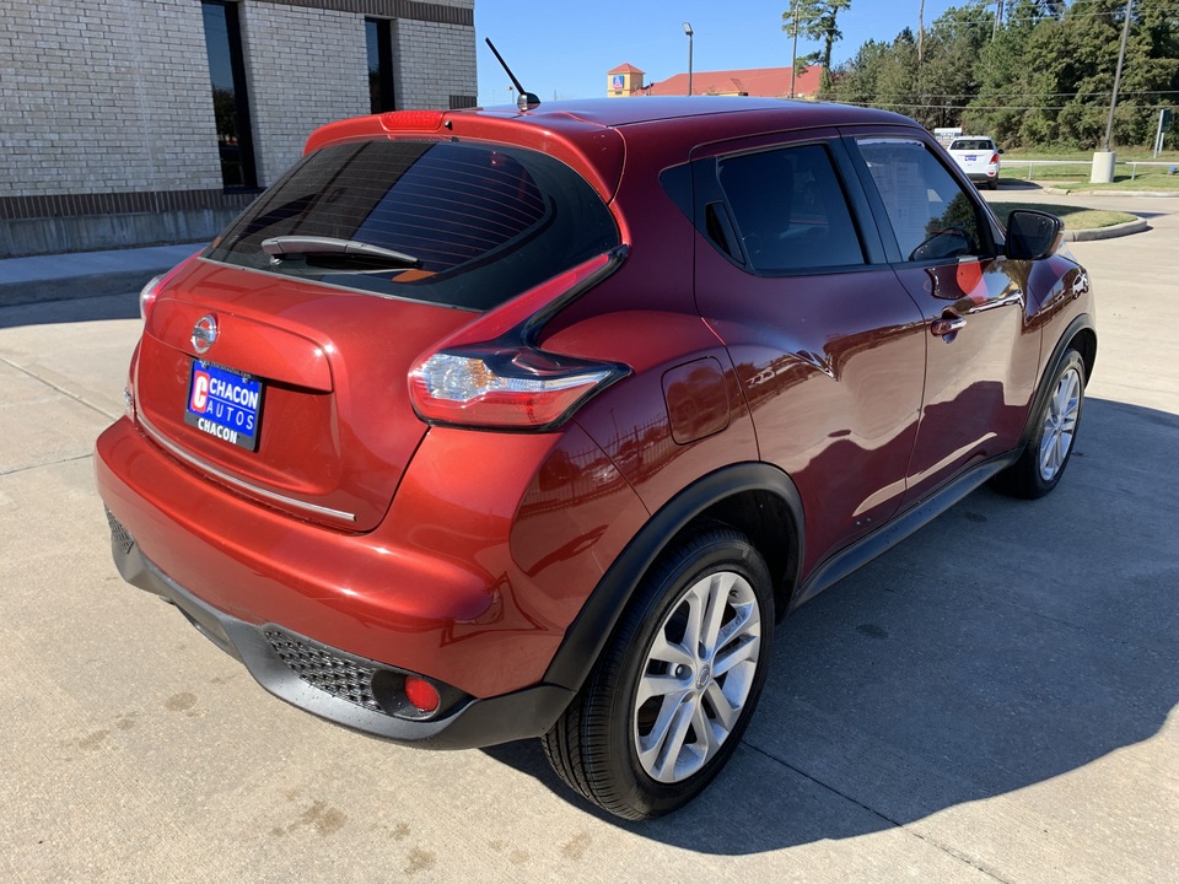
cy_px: 442
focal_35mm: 26
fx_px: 886
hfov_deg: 67.3
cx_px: 590
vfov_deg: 53.1
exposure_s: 1/962
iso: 25
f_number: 1.8
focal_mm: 4.25
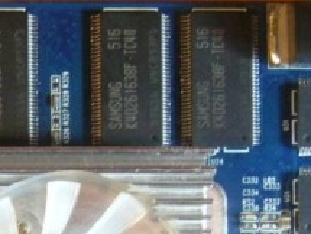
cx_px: -26
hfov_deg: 14.8
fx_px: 1170
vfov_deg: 11.3
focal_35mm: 130
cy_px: 264
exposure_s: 1/13
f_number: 2.8
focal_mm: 5.8
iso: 200
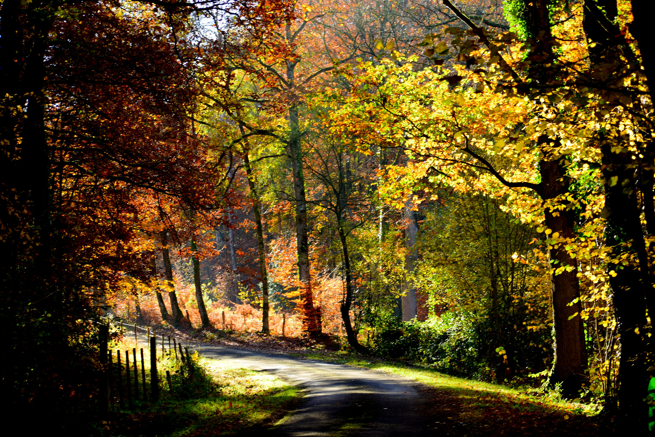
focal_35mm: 105
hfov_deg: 19.5
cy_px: 218
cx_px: 328
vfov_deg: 13.0
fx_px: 1910
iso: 125
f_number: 4.5
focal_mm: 70
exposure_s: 1/40
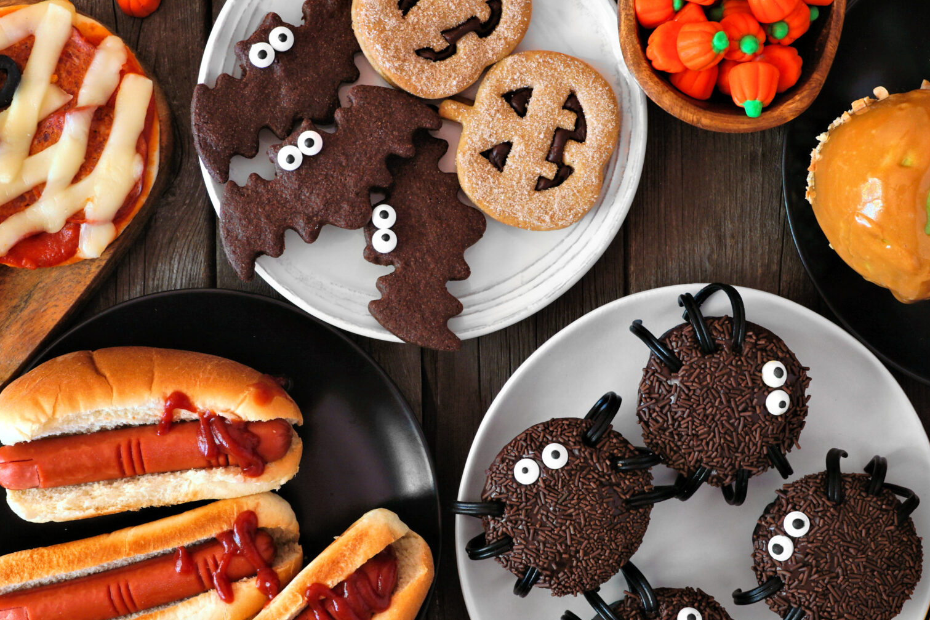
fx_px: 1576
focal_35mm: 61
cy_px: 316
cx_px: 428
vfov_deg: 22.3
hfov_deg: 32.9
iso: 100
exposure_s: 8
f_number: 14
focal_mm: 24
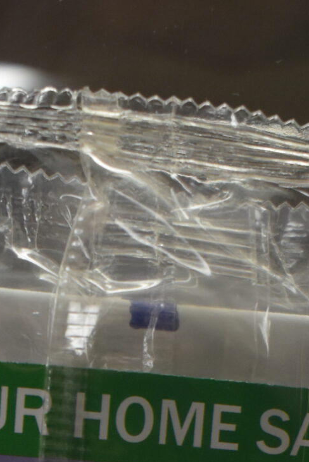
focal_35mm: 105
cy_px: 708
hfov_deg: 13.0
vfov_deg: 17.4
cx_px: 121
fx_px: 1350
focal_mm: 20
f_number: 3.5
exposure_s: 1/160
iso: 800
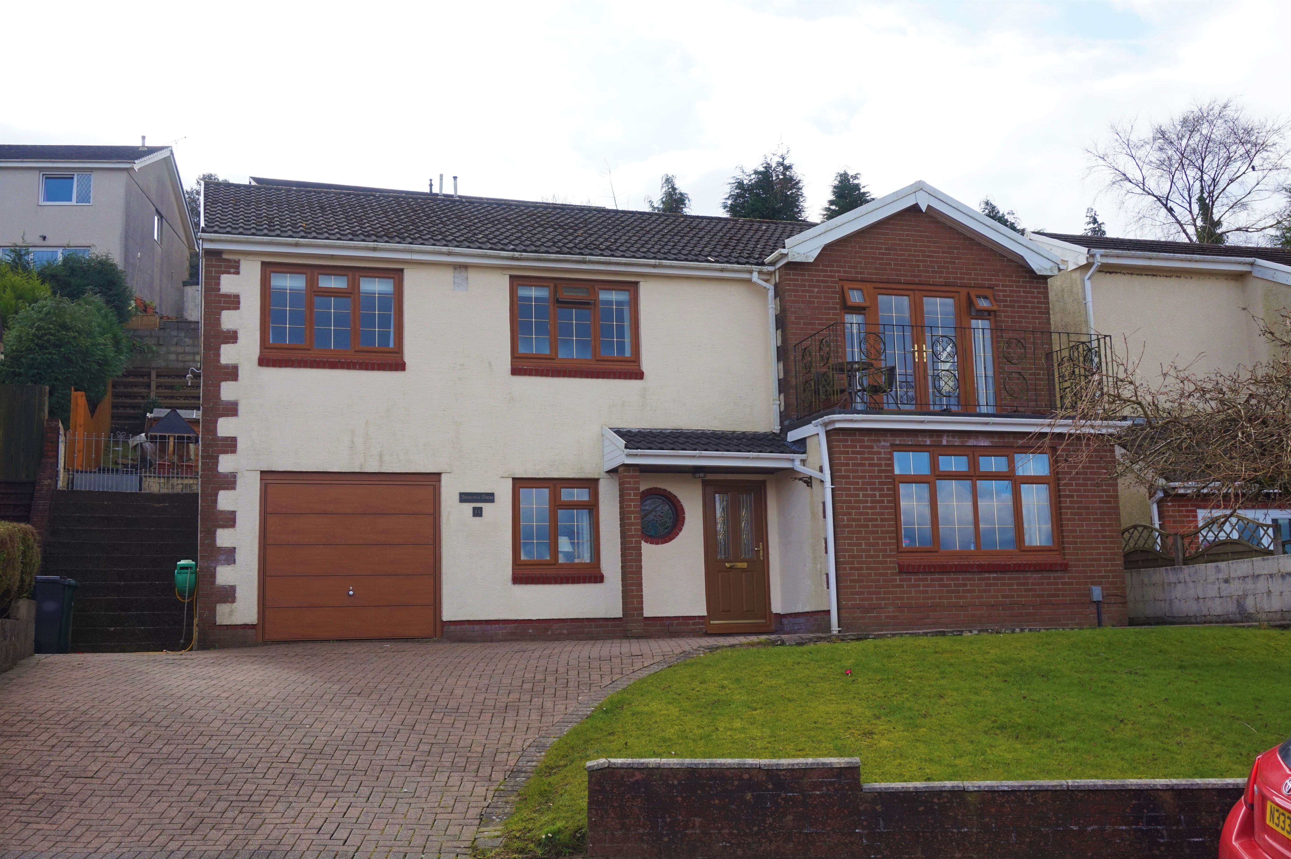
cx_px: 646
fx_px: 1344
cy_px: 430
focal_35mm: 38
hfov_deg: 51.3
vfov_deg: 35.5
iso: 100
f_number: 8
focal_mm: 25
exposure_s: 1/160
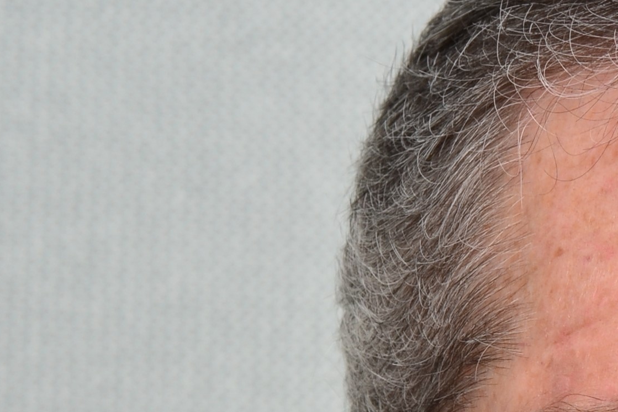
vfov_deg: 5.5
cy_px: 627
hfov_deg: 8.2
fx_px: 4240
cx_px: 765
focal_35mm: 247
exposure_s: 1/8
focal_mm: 40
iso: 200
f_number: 8
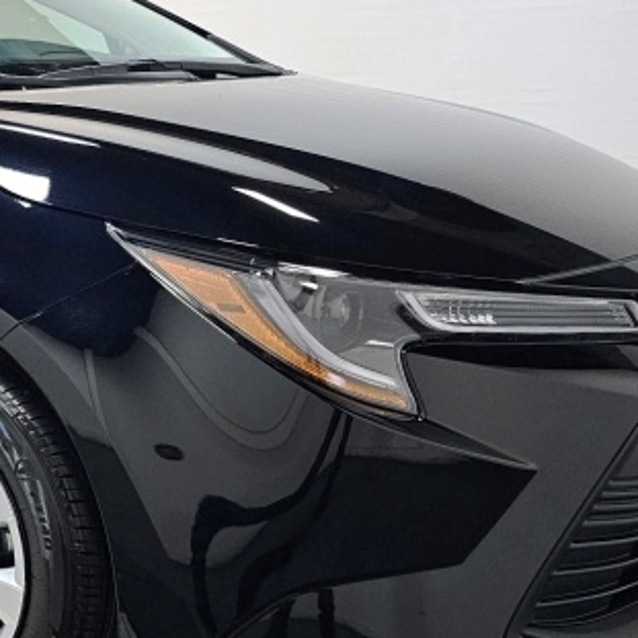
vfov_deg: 25.7
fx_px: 1397
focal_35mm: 67
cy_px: 324
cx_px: -70
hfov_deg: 24.0
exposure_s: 1/120
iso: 800
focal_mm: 6.3
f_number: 1.7
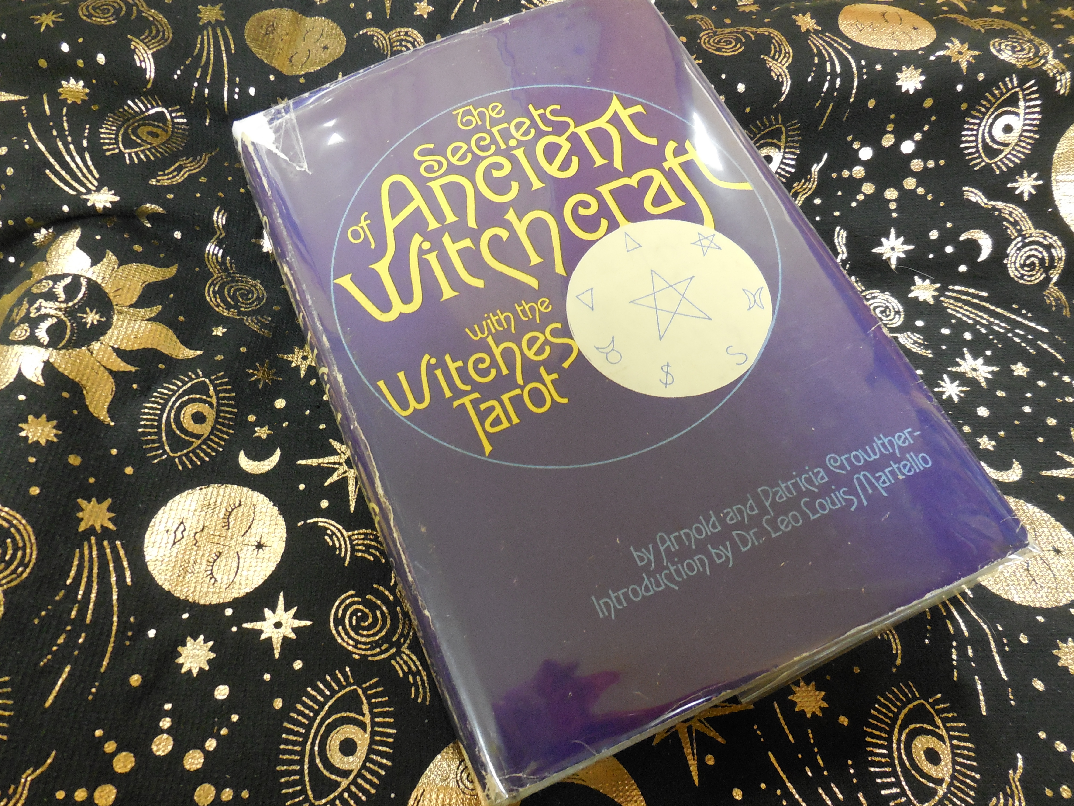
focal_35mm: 25
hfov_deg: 69.4
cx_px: 537
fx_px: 776
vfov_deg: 54.9
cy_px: 403
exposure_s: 1/10
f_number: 3.1
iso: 400
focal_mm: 4.5
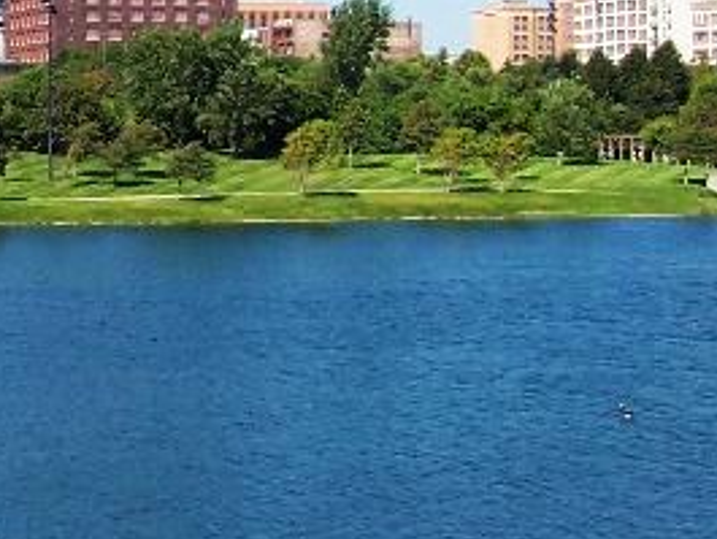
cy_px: -33
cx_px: -273
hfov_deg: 17.6
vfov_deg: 14.1
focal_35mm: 103
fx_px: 2134
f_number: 5.6
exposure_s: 1/500
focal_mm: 5.6
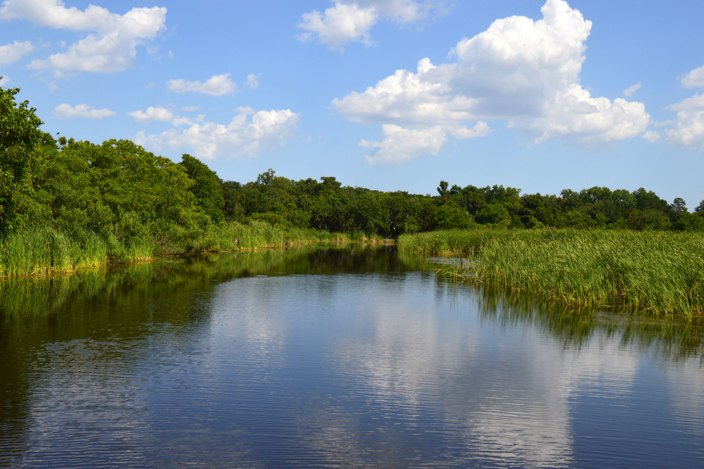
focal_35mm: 42
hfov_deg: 46.9
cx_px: 351
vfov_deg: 32.3
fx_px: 812
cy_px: 238
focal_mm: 27
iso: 360
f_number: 11
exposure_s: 1/500
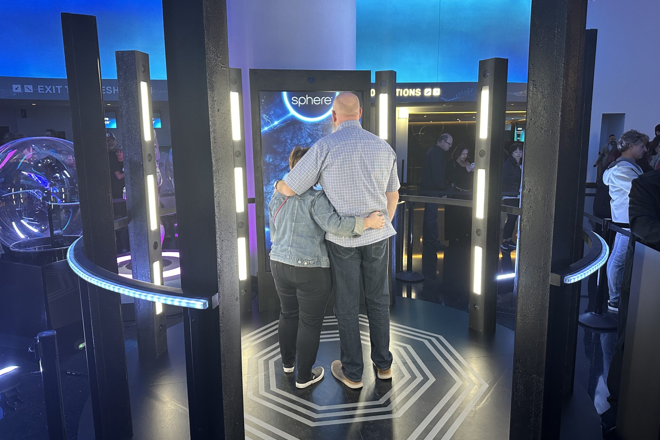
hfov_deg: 71.5
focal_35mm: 25
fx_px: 458
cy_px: 215
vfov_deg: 51.3
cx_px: 330
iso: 320
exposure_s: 1/48
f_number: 1.78
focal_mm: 6.86
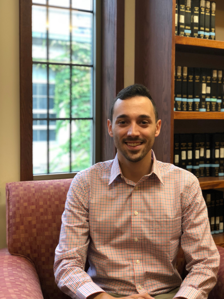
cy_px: 150
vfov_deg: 36.8
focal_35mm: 52
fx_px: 449
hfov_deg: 28.0
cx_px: 112
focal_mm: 6
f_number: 2.4
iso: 100
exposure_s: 1/40
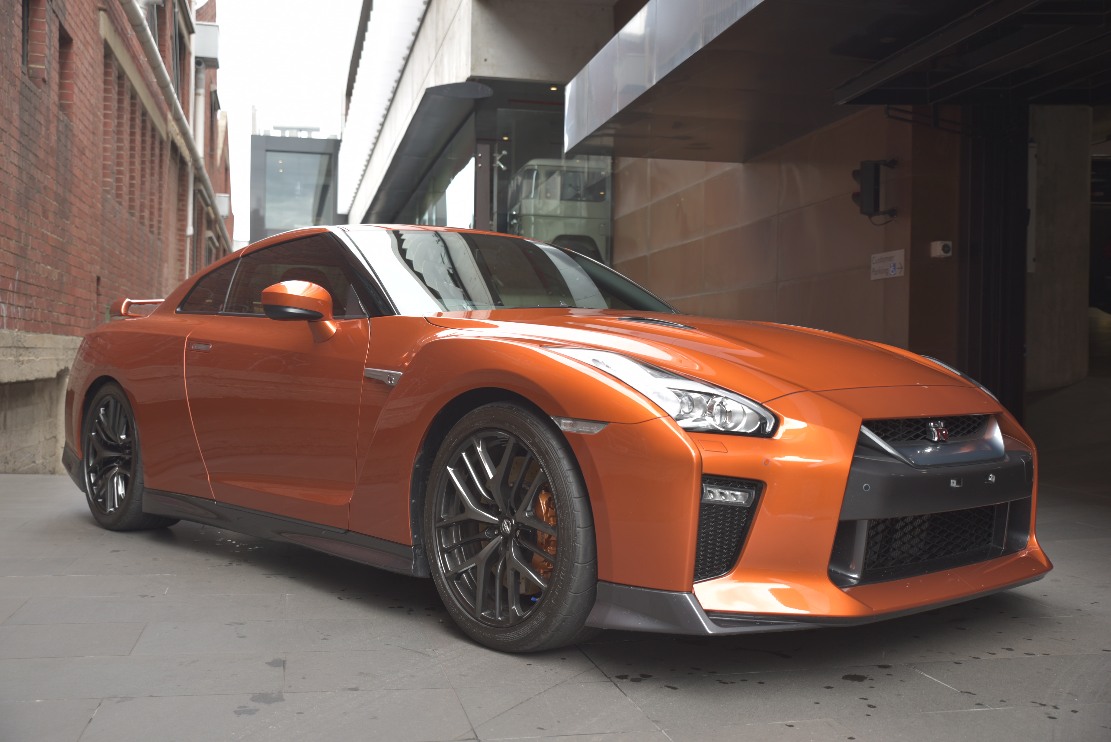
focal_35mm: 38
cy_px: 371
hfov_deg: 50.7
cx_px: 556
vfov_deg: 35.1
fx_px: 1173
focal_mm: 38
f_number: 4
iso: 64
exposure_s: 1/80
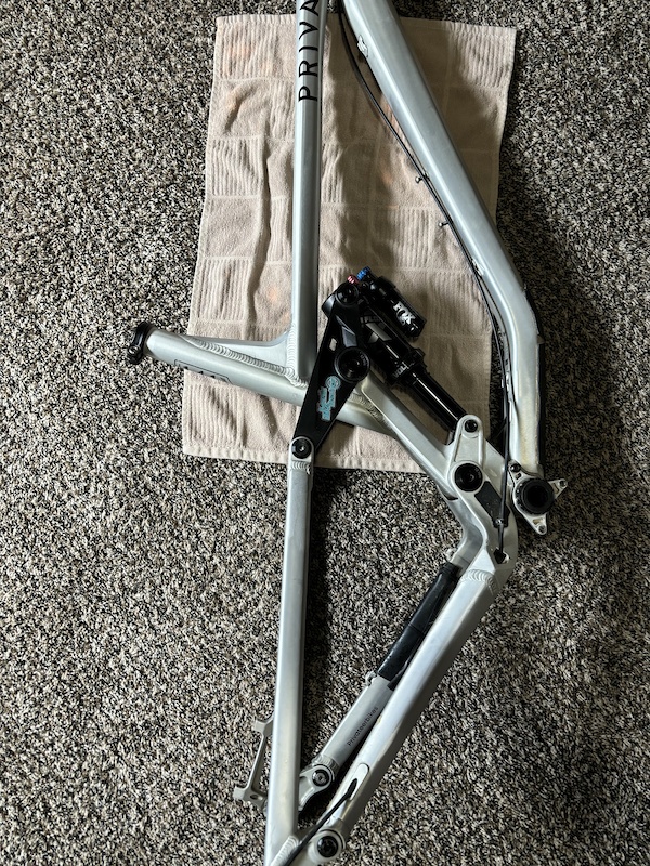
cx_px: 325
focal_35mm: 26
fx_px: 651
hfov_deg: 53.1
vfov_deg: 67.3
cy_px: 433
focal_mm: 5.96
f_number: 1.6
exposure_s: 1/60
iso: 250
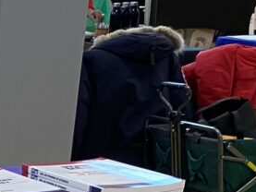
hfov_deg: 12.2
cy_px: 221
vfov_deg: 10.2
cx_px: -243
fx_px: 1065
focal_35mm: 144
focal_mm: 4.25
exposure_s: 1/62
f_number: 1.8
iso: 125
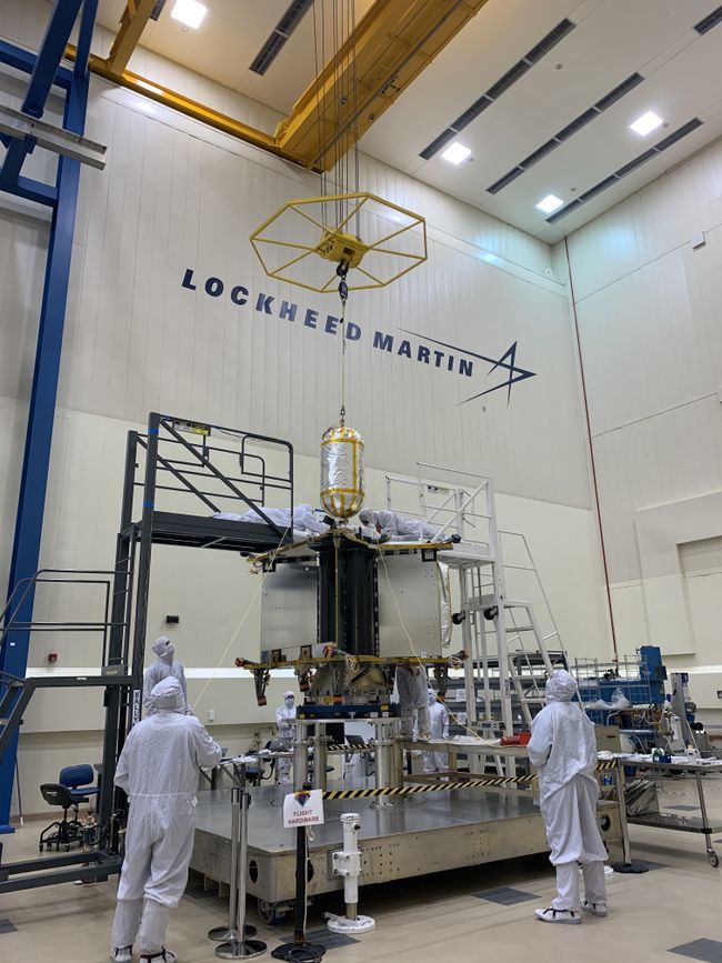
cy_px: 482
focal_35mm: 26
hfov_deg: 53.1
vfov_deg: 67.3
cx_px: 361
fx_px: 723
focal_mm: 4.25
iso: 80
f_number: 1.8
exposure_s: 1/120
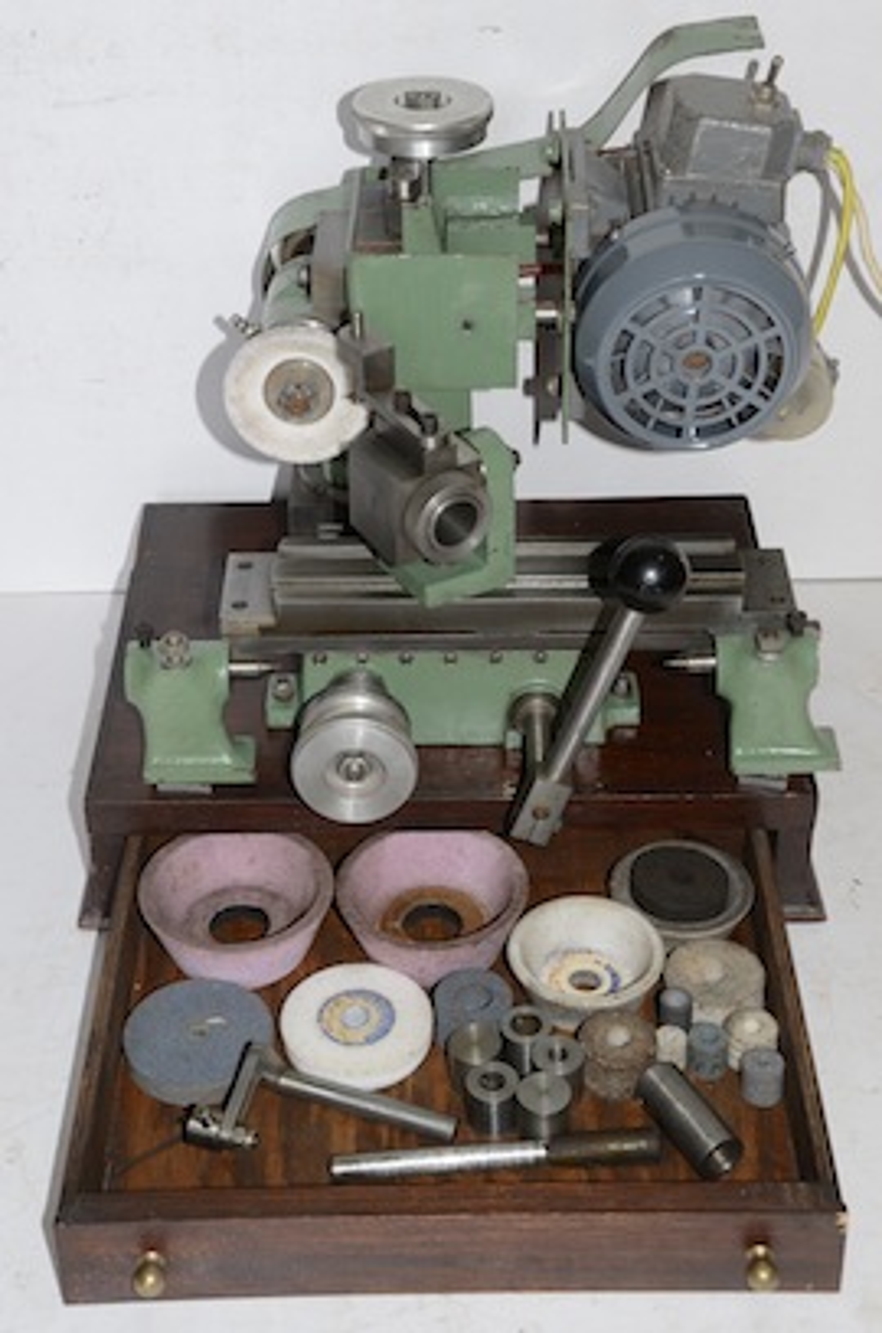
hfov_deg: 22.5
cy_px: 666
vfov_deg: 33.5
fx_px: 2216
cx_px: 441
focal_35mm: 60
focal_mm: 40
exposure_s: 1/60
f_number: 10
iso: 500
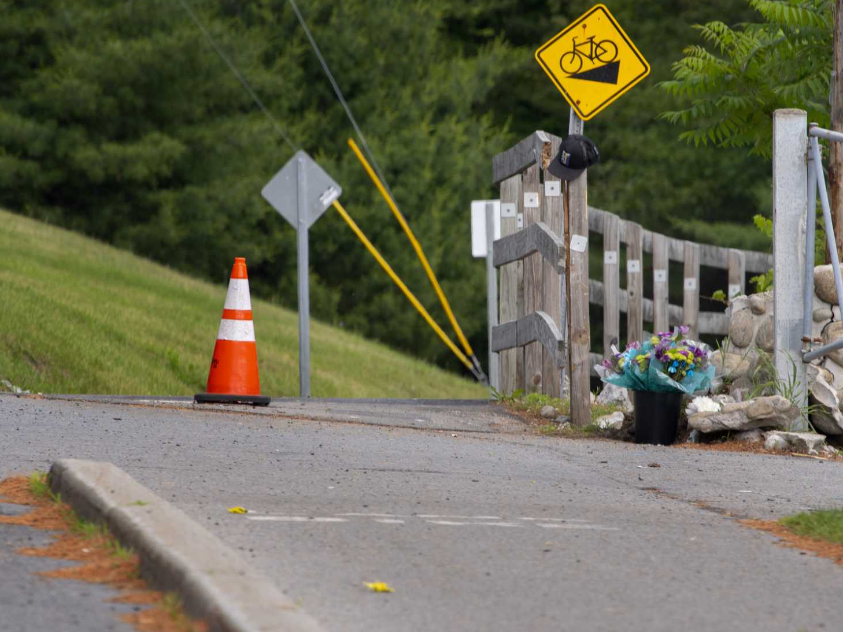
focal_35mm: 567
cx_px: 508
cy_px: 335
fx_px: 13810
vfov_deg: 2.6
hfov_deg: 3.5
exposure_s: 1/200
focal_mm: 280
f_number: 7.1
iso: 200
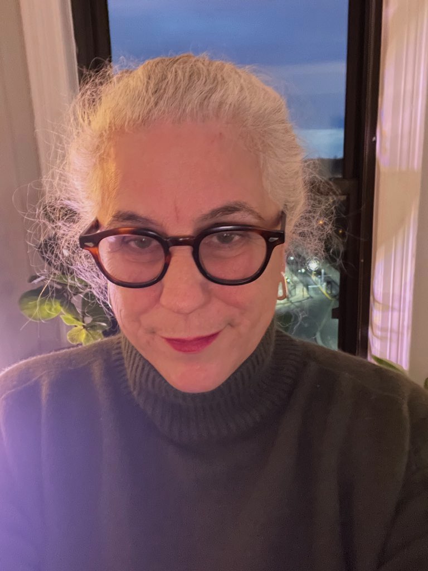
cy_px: 286
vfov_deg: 60.0
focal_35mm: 30
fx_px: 495
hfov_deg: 46.8
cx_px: 214
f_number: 2.2
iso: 1250
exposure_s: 1/15
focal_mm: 2.71
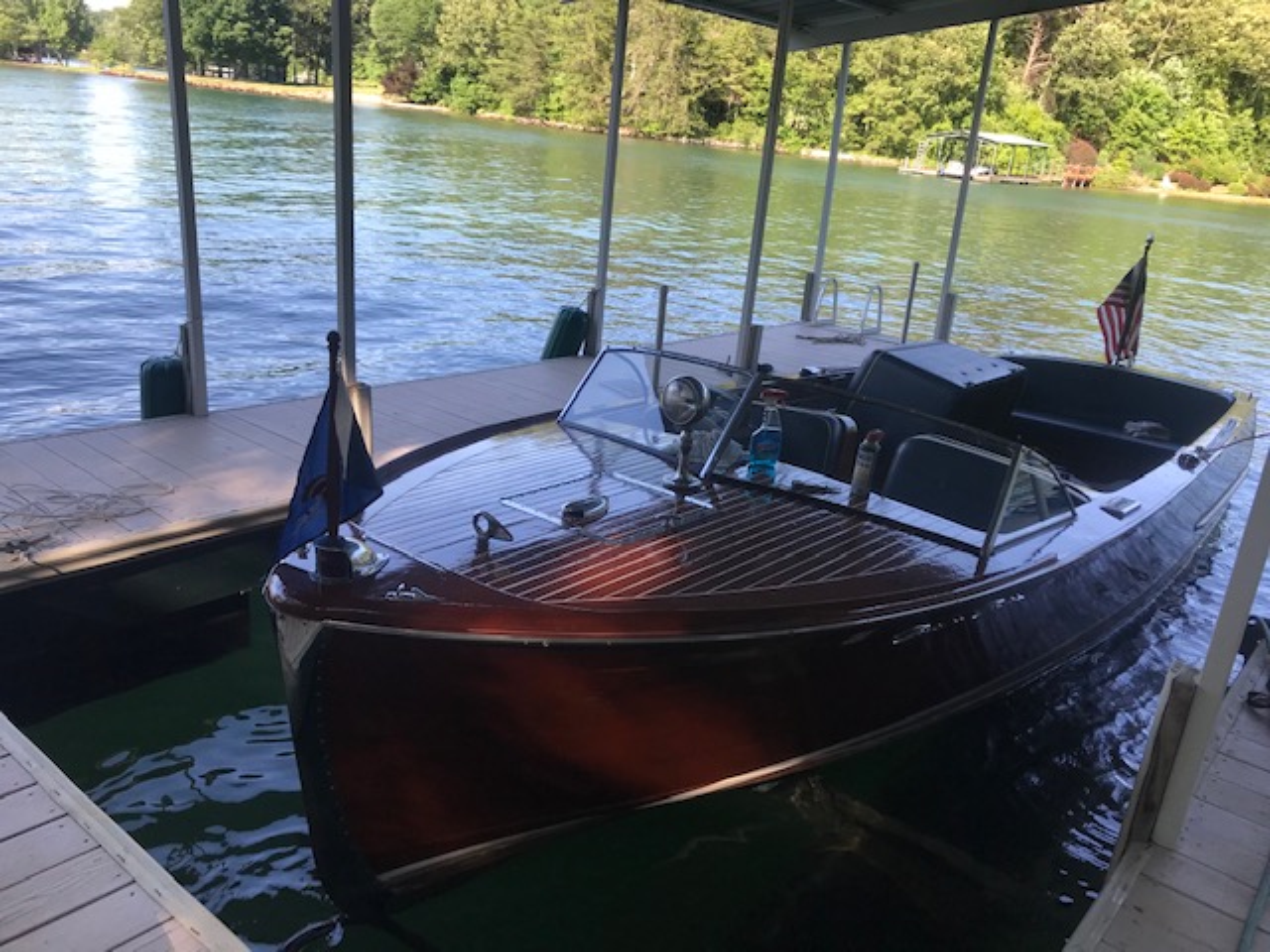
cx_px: 635
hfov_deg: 63.4
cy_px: 476
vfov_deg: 49.7
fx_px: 1027
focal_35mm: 28
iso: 20
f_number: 1.8
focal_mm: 3.99
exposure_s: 1/411
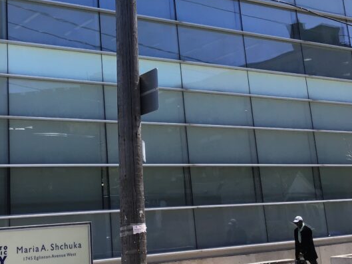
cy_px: 66
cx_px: 106
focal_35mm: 60
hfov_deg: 31.8
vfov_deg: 24.2
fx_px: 610
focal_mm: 3.3
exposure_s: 1/617
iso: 25
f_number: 2.4
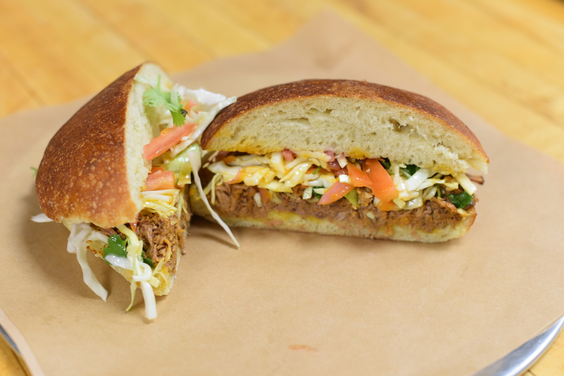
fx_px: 783
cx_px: 282
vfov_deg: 27.0
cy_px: 188
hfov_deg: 39.6
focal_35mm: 50
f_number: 4
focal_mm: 50
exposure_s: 1/60
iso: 800
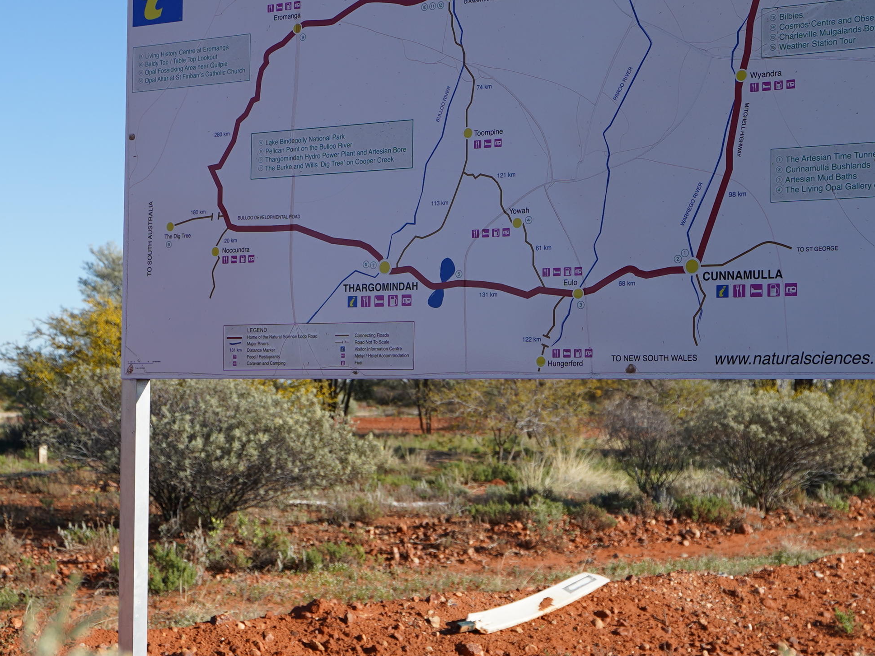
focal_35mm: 67
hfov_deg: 28.9
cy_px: 329
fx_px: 1694
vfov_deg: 21.9
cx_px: 550
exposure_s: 1/640
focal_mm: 27
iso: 100
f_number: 4.5
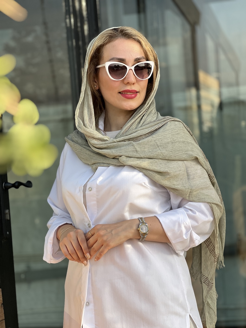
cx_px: 123
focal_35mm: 77
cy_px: 164
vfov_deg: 25.3
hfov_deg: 19.1
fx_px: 730
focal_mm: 9
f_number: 2.8
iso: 32
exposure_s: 1/121
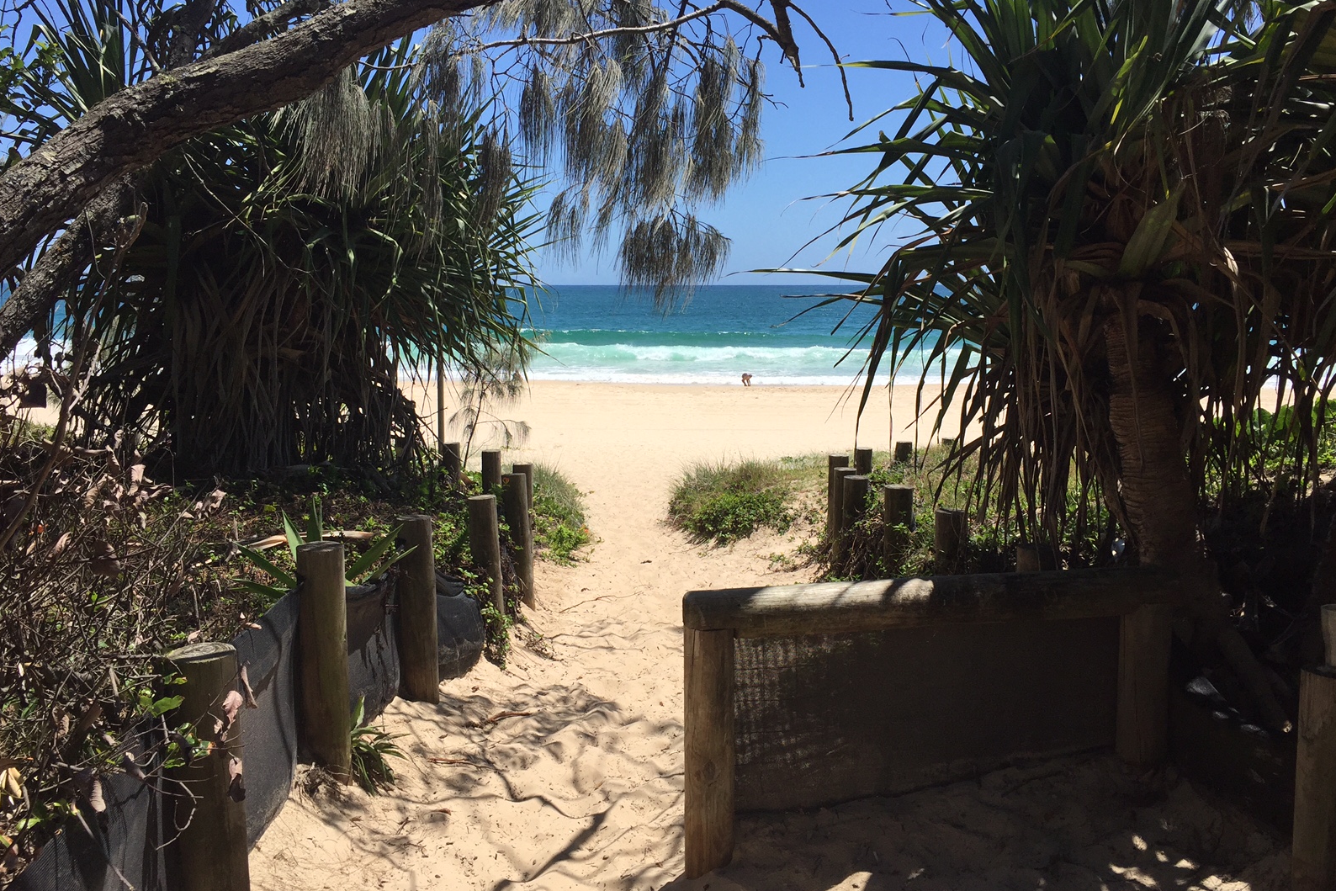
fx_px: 1150
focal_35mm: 31
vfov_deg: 42.3
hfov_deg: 60.3
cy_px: 447
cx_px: 669
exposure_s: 1/2825
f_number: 2.2
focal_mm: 4.15
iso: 32
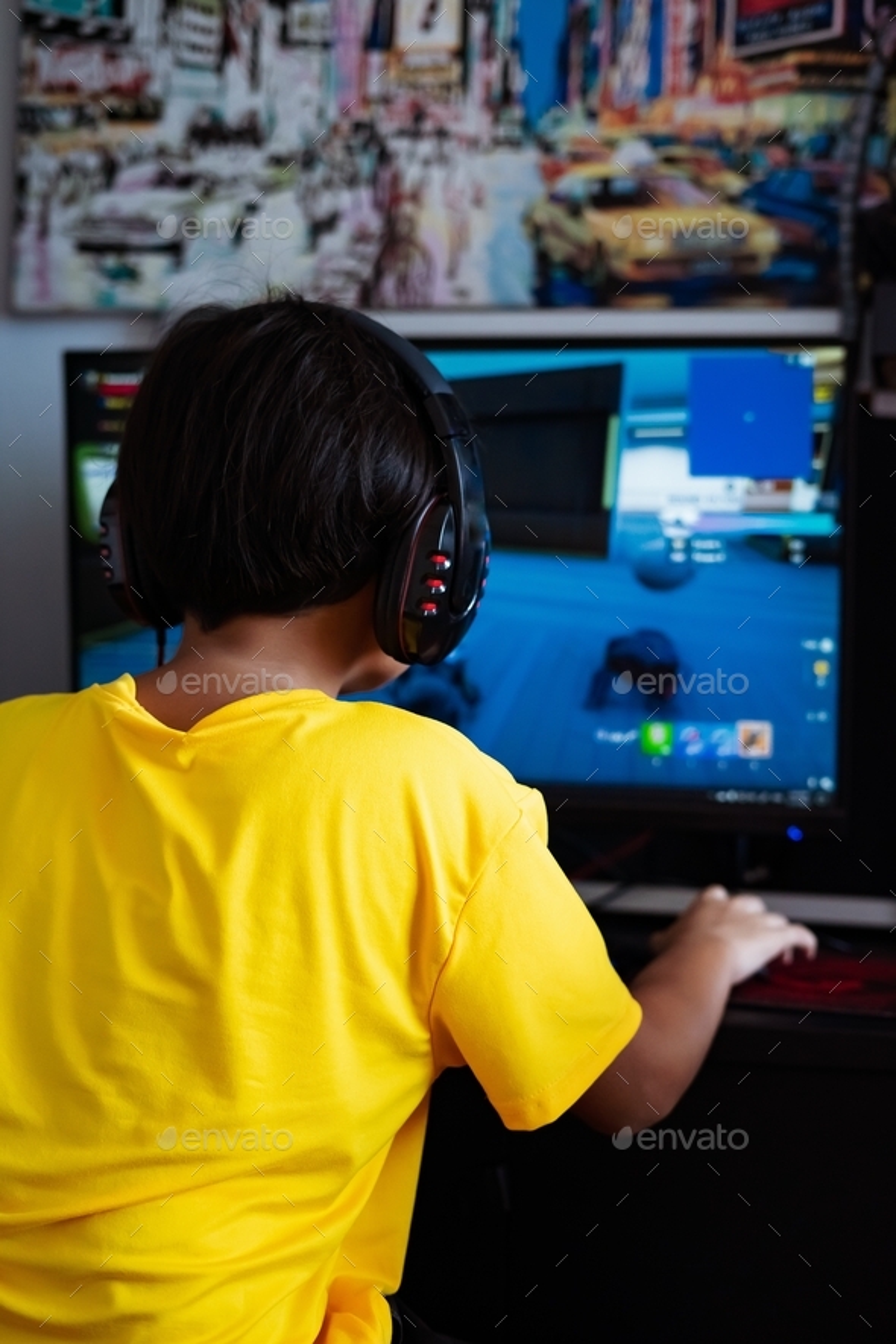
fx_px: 1867
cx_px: 448
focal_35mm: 50
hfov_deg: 27.0
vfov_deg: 39.6
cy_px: 672
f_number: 2.8
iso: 1600
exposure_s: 1/160
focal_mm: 50
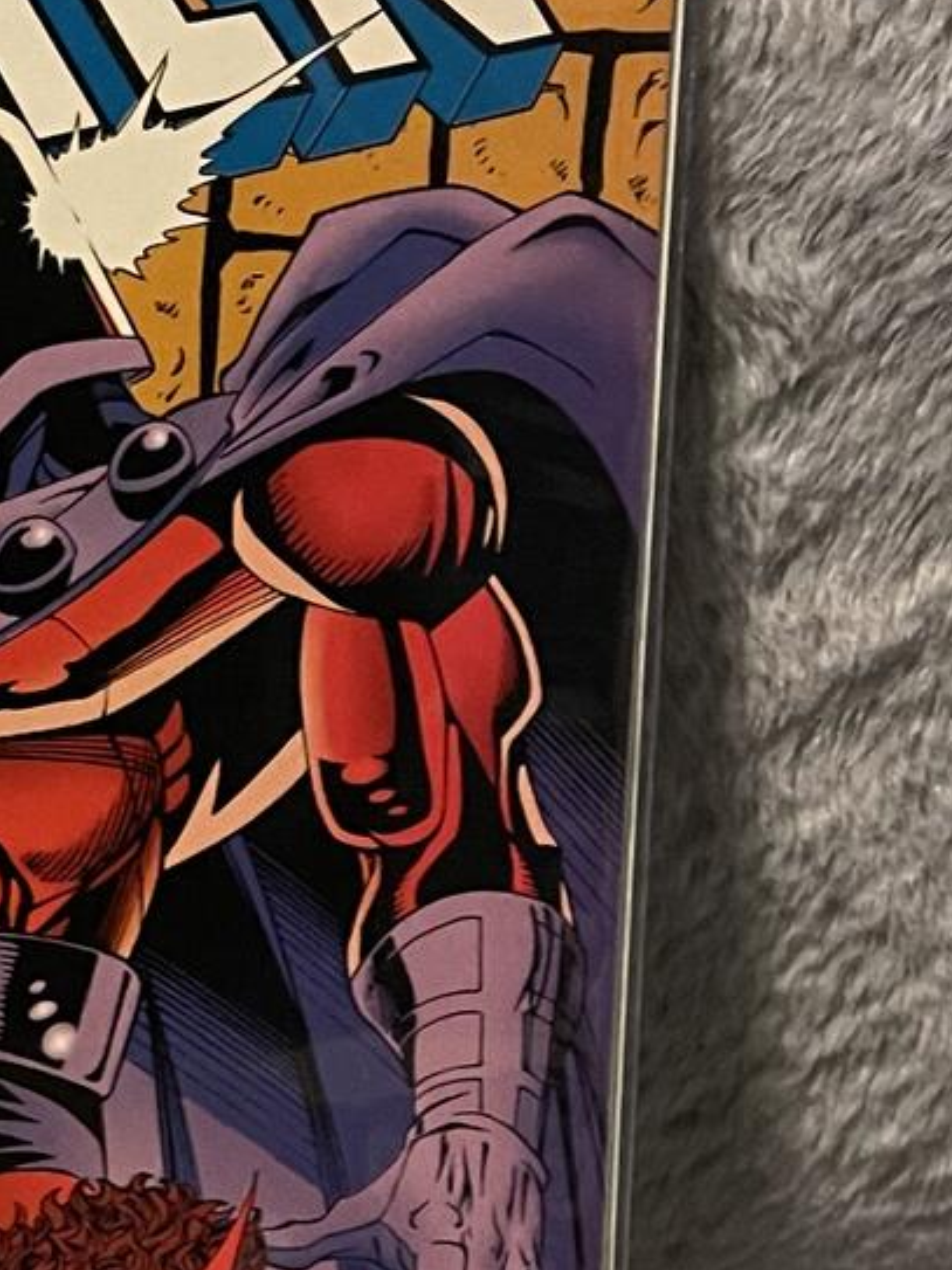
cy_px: 1090
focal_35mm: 92
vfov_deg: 21.0
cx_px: -342
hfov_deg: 15.2
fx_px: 3375
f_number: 1.6
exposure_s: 1/30
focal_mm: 5.1
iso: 640
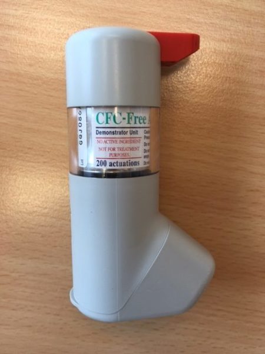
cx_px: 132
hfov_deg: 48.2
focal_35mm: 29
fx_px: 296
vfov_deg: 61.7
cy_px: 177
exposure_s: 1/50
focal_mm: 4.15
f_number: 2.2
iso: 25
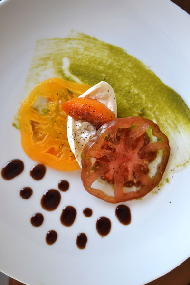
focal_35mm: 48
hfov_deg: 28.1
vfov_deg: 41.1
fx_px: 380
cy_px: 142
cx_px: 95
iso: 400
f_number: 5
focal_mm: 32
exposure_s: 1/100
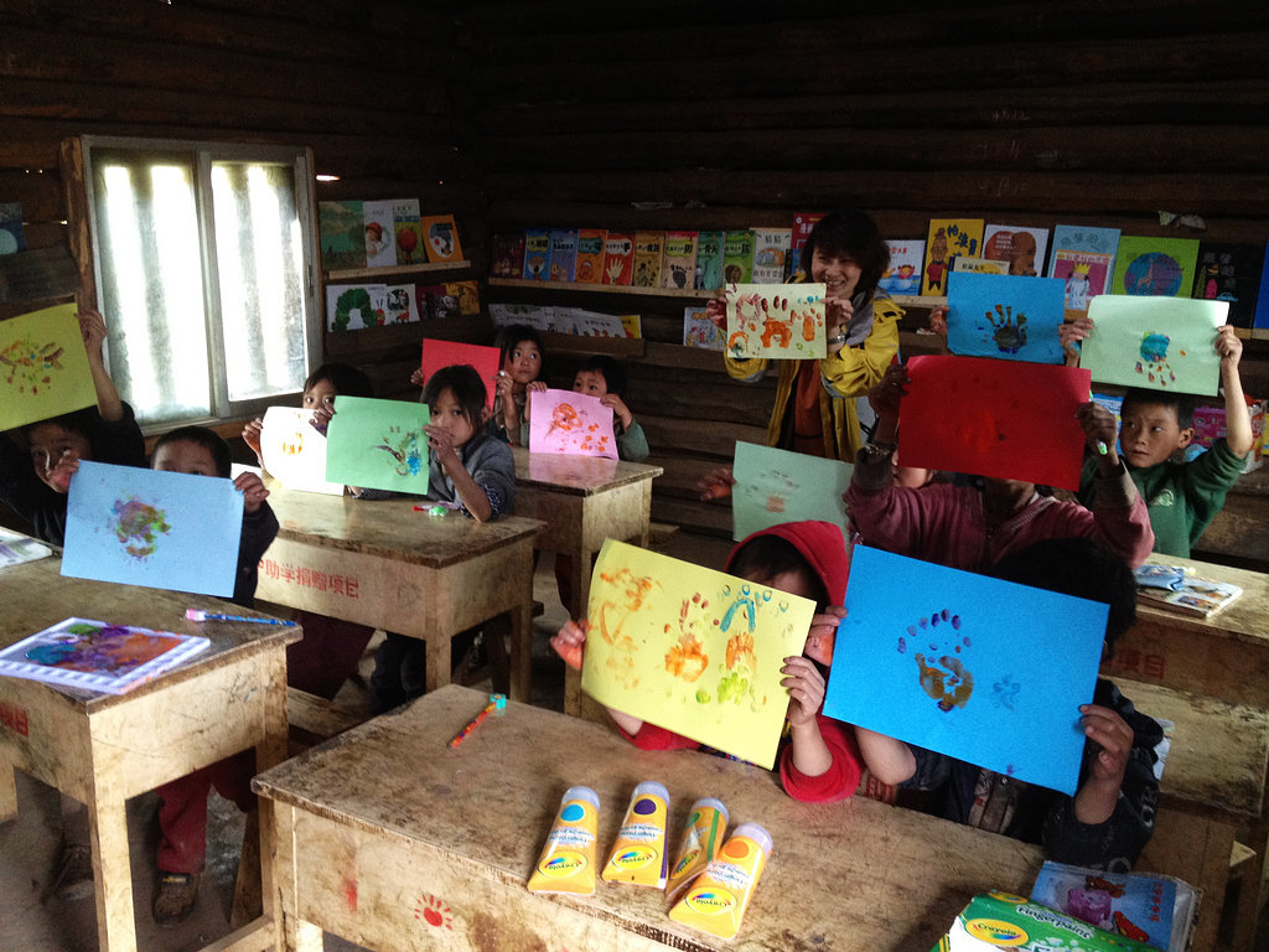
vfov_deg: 40.7
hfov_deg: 52.6
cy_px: 476
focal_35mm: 35
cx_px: 634
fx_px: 1283
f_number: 2.4
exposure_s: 1/20
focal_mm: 4.28
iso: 200
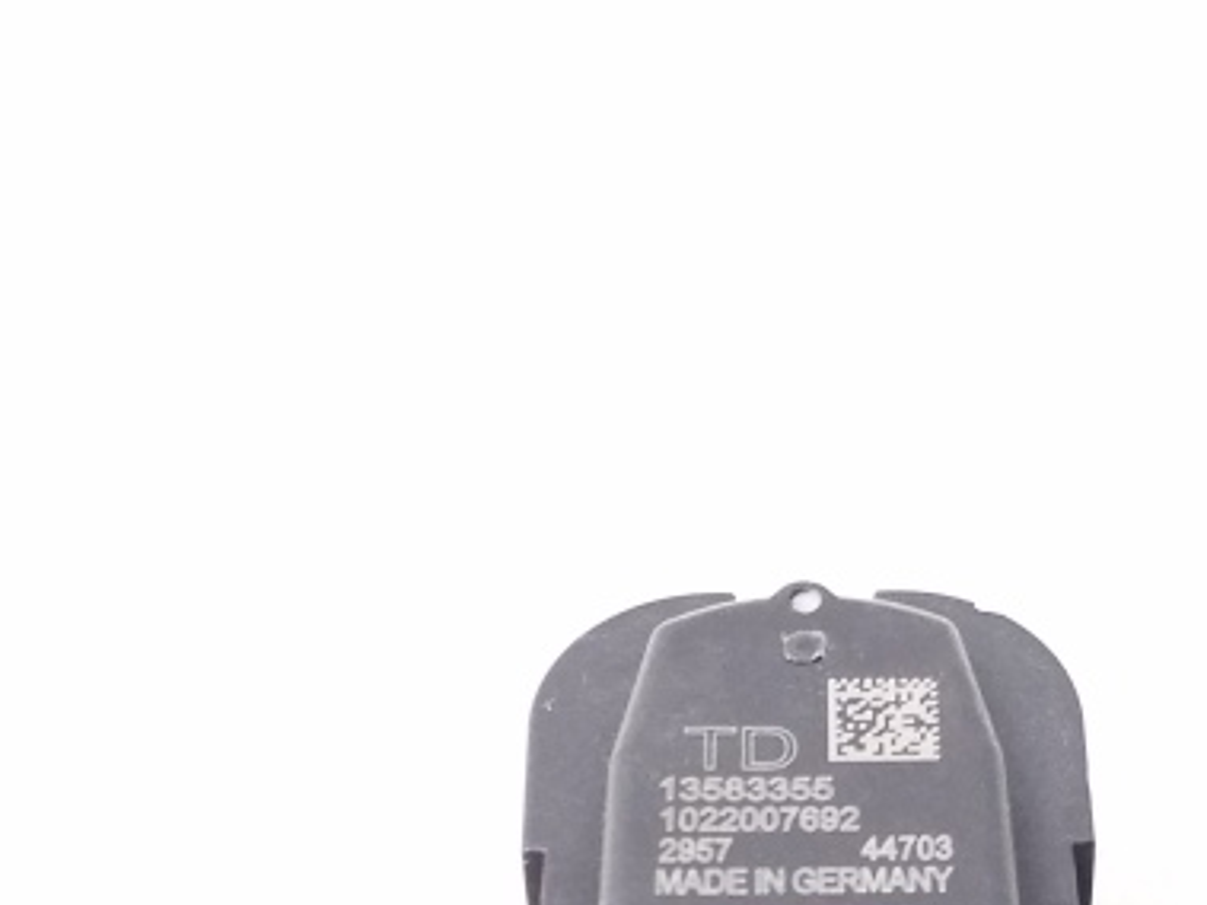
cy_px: 924
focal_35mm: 73
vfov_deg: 19.5
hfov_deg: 26.4
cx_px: 873
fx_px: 2545
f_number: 1.9
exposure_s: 1/25
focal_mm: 3.6
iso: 250
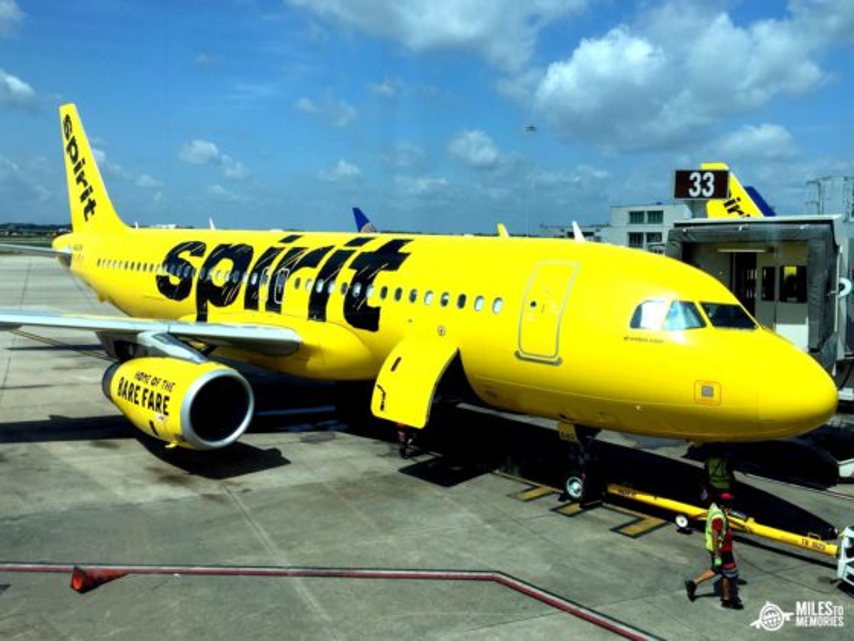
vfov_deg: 48.2
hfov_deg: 61.7
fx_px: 715
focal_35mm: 29
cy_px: 320
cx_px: 427
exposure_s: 1/1980
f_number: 2.2
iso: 32
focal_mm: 4.15
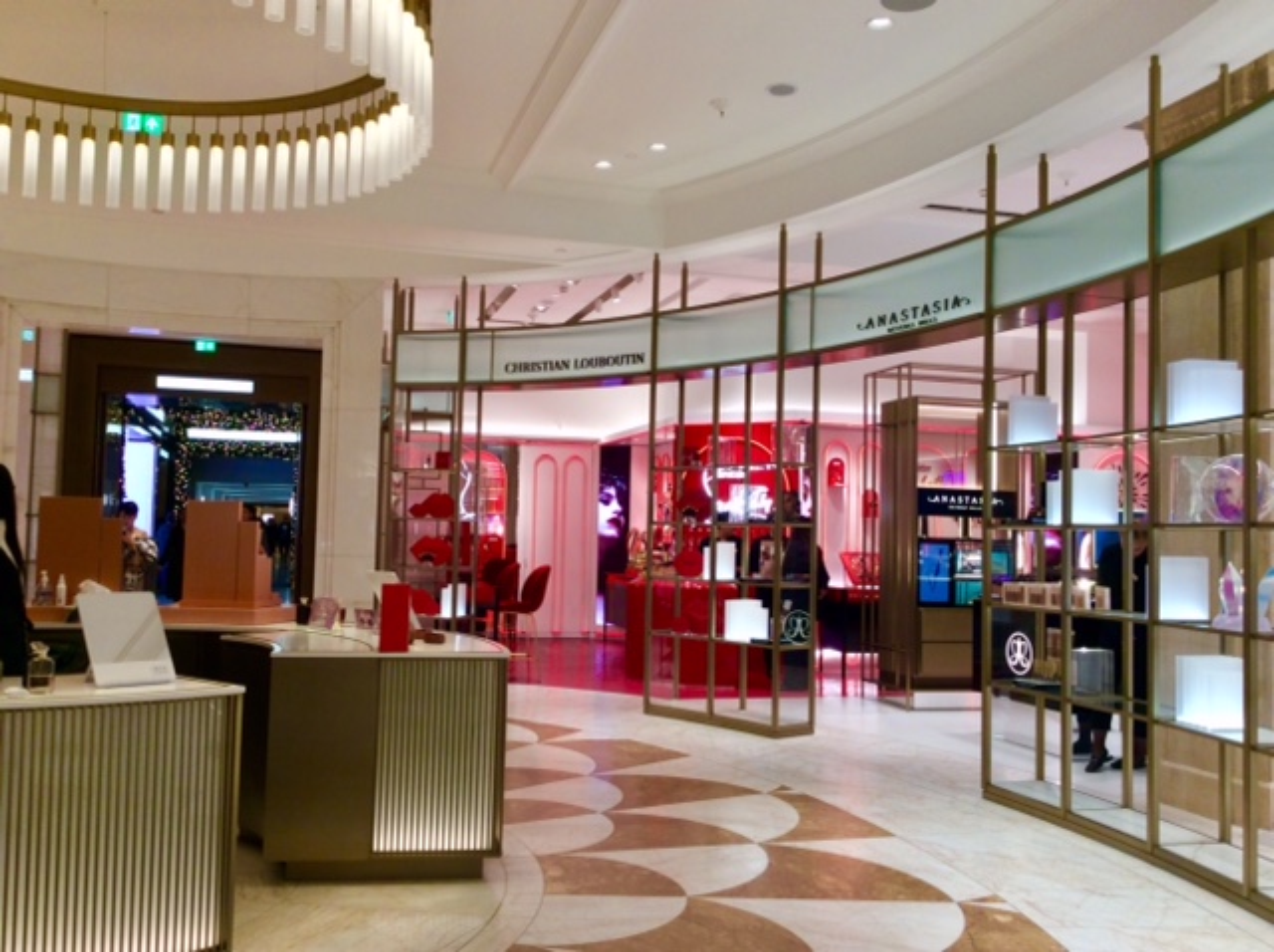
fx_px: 1176
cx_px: 637
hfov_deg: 56.9
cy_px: 476
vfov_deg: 44.1
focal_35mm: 32
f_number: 2.4
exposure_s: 1/50
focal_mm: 3.3
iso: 32
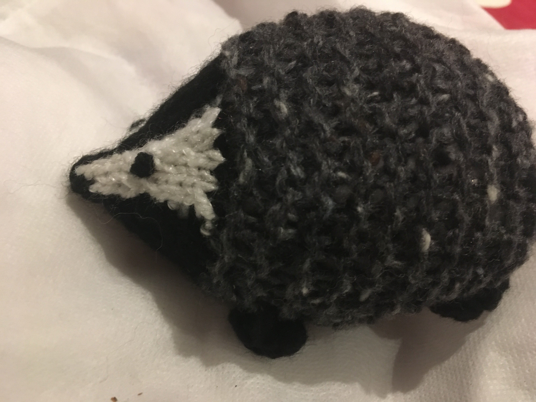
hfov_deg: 61.7
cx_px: 268
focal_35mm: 29
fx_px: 449
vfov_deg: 48.2
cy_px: 201
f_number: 2.2
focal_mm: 4.15
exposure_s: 1/17
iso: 400
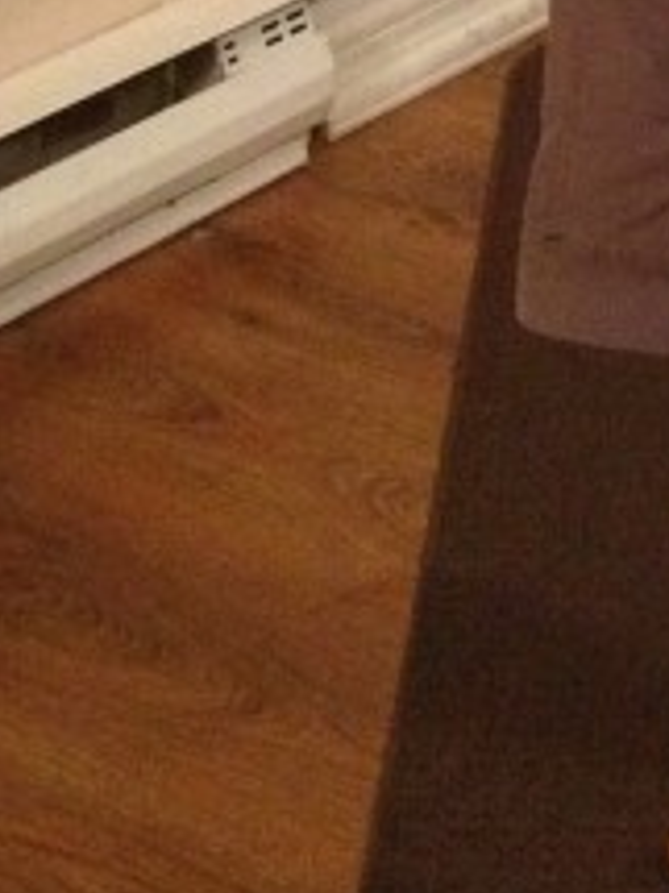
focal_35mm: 152
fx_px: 3921
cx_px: 918
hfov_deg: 9.5
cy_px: -604
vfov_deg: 12.1
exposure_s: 1/15
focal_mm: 4.28
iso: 500
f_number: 2.4
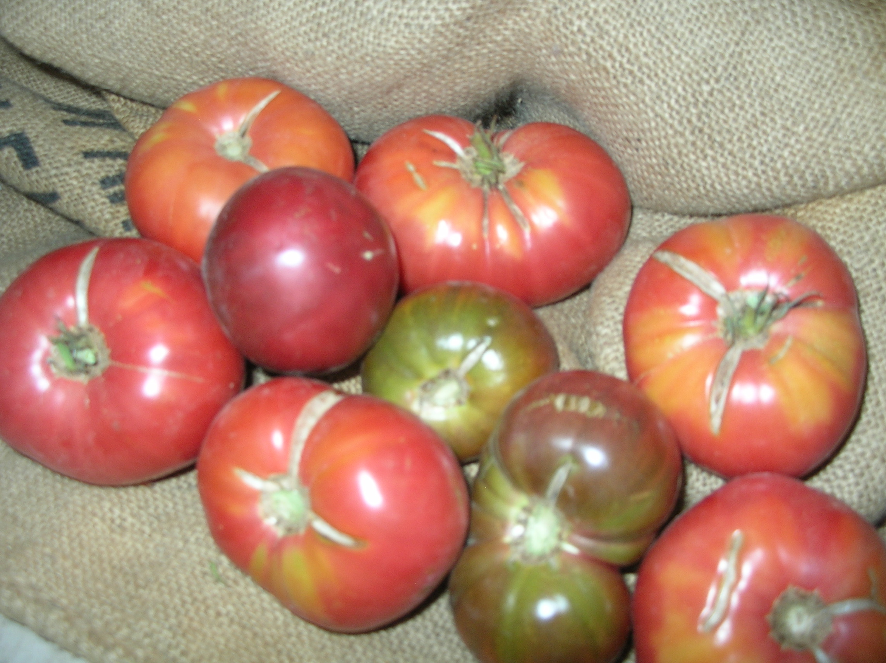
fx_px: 921
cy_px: 332
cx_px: 443
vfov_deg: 39.6
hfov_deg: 51.4
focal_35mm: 36
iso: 50
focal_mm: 6
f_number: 2.7
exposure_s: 1/60.1
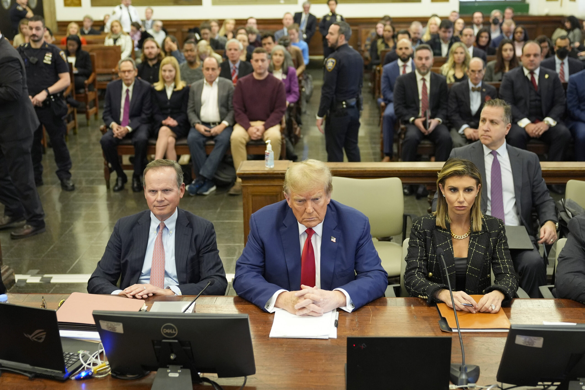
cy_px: 195
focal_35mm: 46
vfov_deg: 29.2
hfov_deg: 42.7
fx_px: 747
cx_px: 292
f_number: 2.8
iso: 2500
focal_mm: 46
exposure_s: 1/200
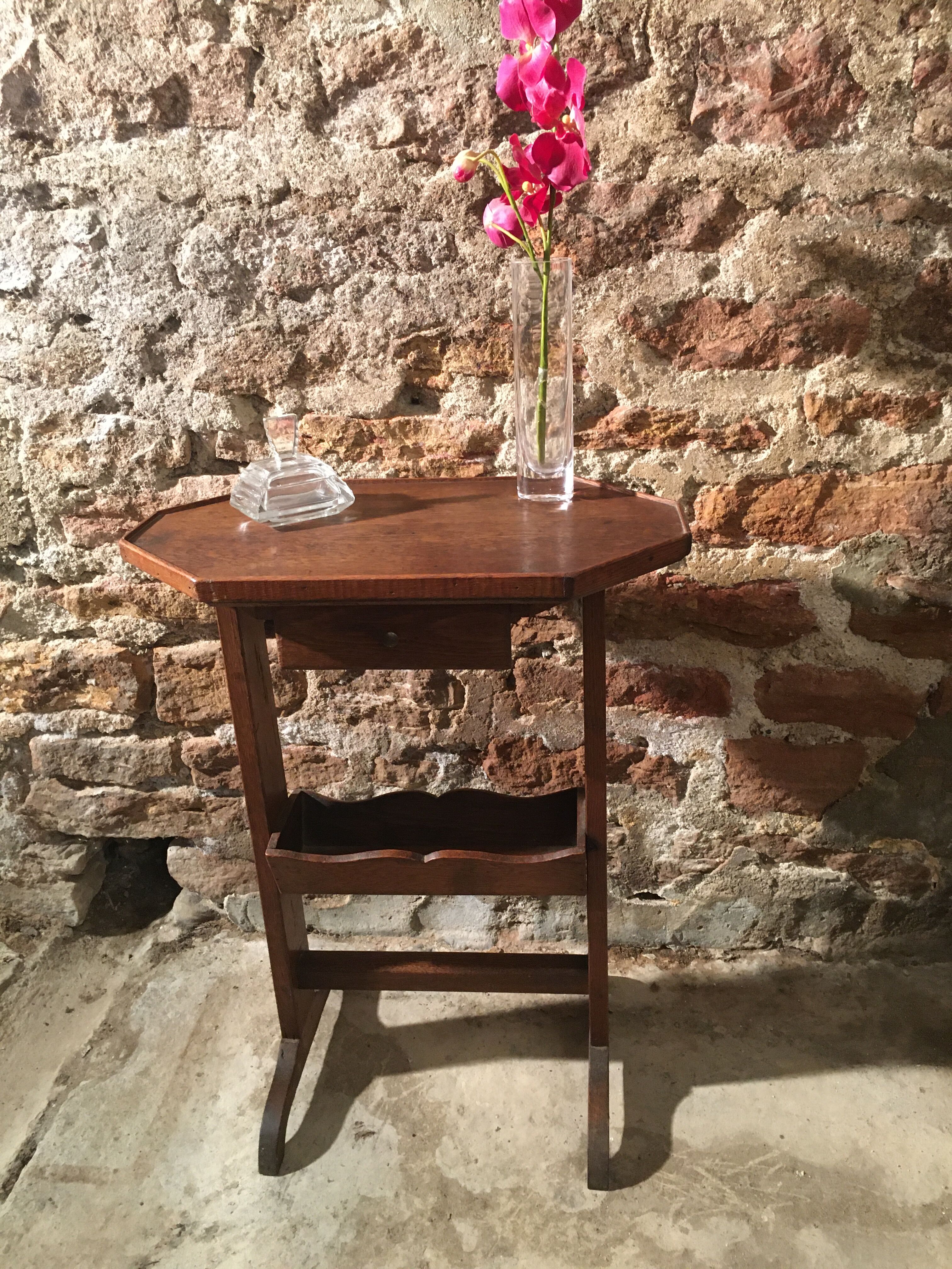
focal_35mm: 29
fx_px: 1063
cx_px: 476
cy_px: 634
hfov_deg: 48.2
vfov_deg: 61.7
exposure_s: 1/20
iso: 200
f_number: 2.2
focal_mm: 4.15
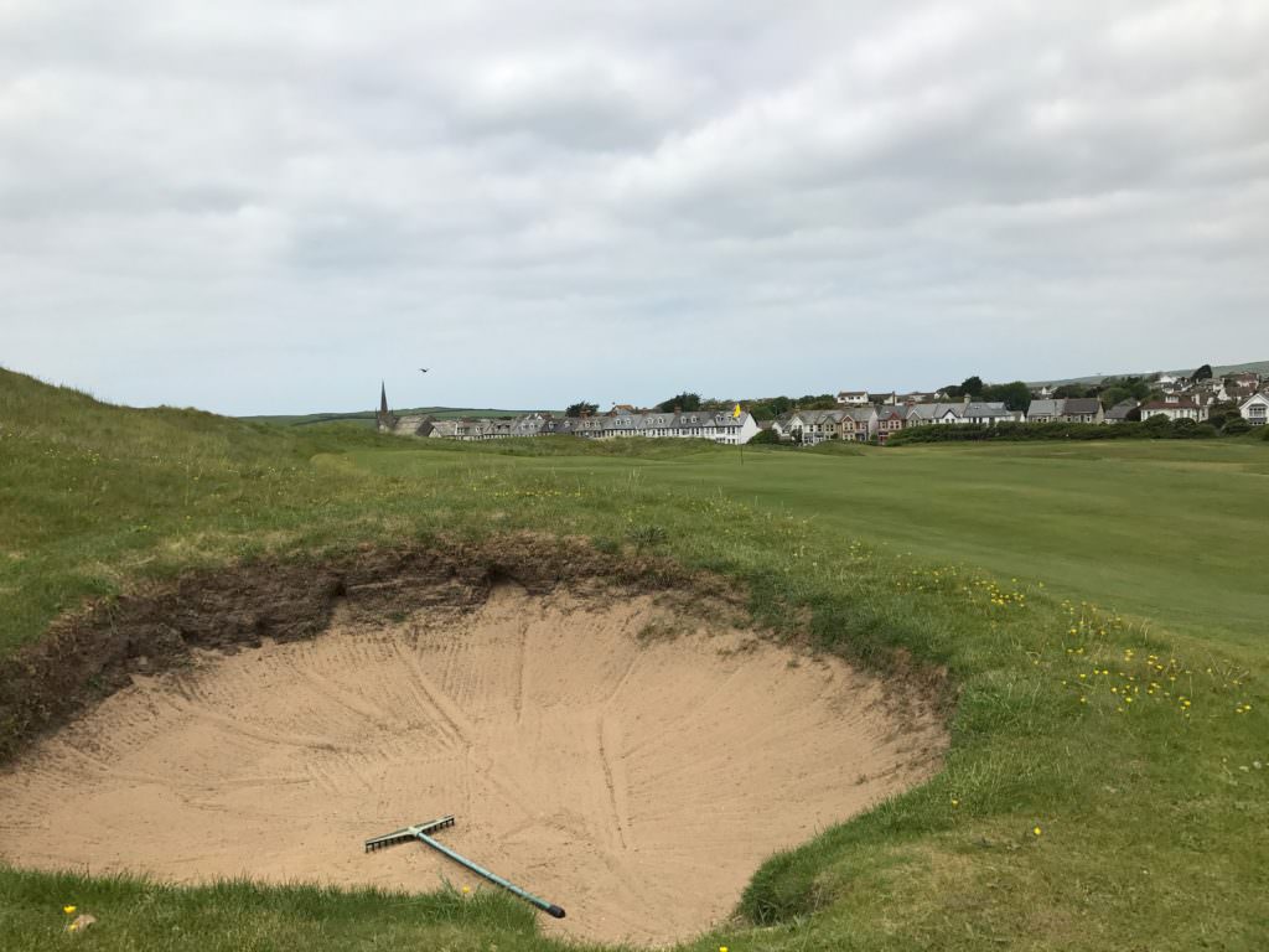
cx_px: 634
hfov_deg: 63.4
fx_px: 1026
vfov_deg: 49.7
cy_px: 476
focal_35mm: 28
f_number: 1.8
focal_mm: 3.99
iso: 20
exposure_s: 1/3546
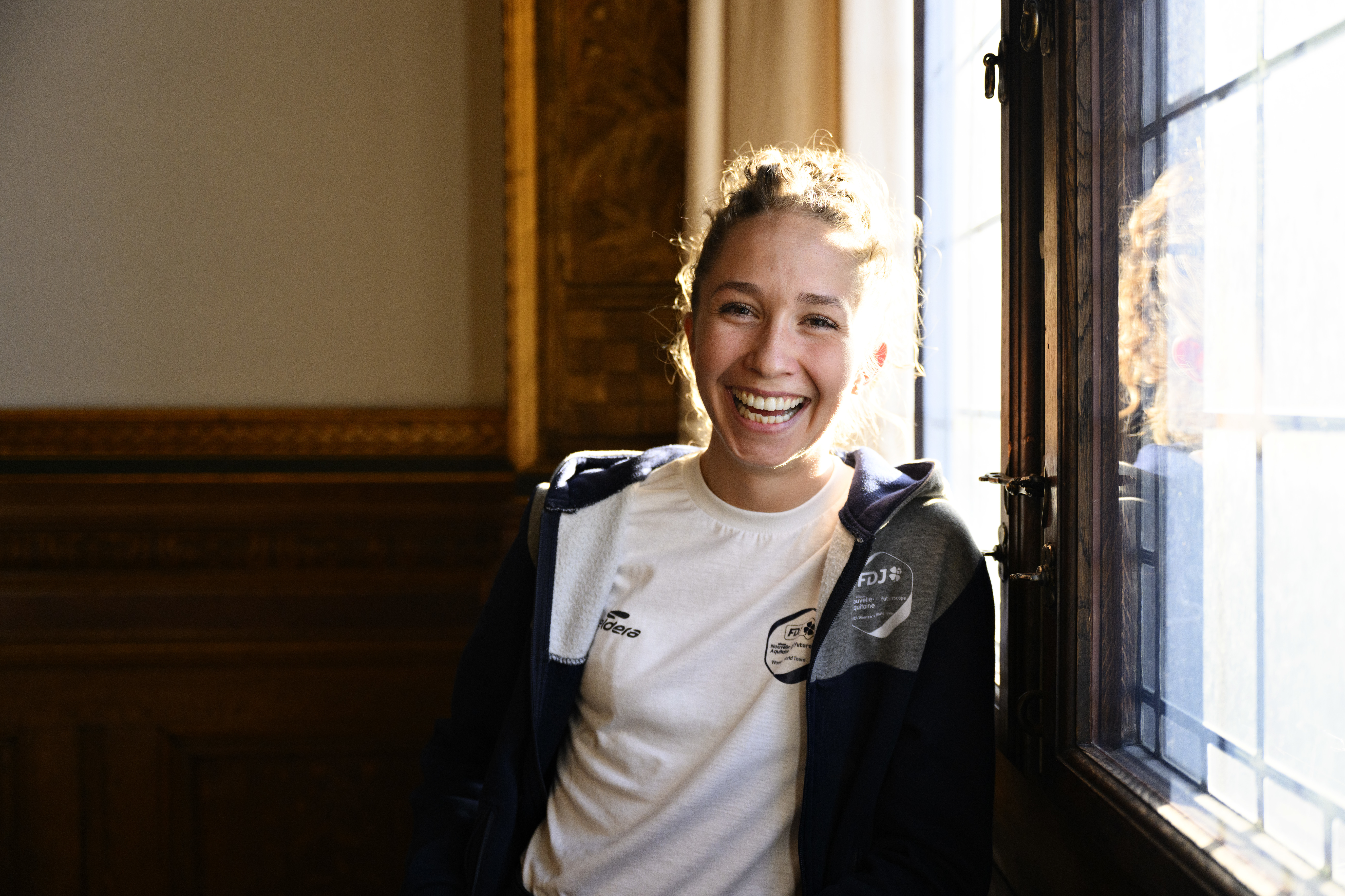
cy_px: 448
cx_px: 672
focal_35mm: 40
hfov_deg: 48.5
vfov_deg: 33.4
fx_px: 1494
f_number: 2.8
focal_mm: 40
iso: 500
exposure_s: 1/1000
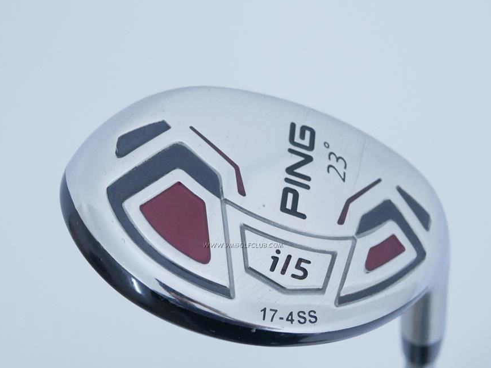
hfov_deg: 26.3
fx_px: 1050
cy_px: 194
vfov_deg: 19.9
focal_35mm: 74
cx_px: 243
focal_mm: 25
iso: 1600
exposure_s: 1/80
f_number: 4.5
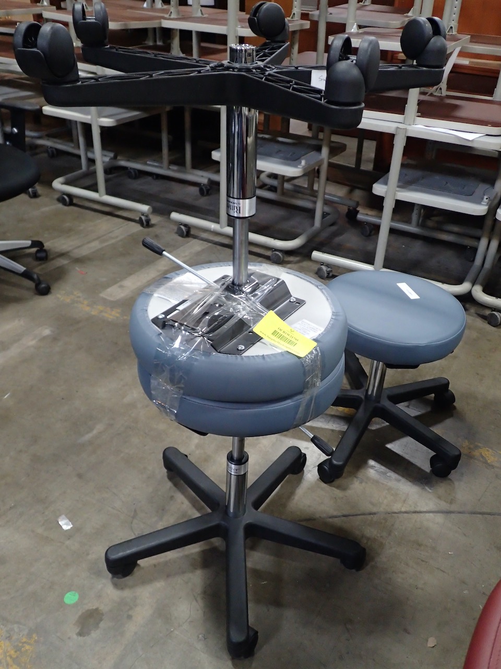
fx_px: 579
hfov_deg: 46.8
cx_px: 250
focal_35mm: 30
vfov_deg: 60.0
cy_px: 334
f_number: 2.3
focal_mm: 5.5
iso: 500
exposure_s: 1/30
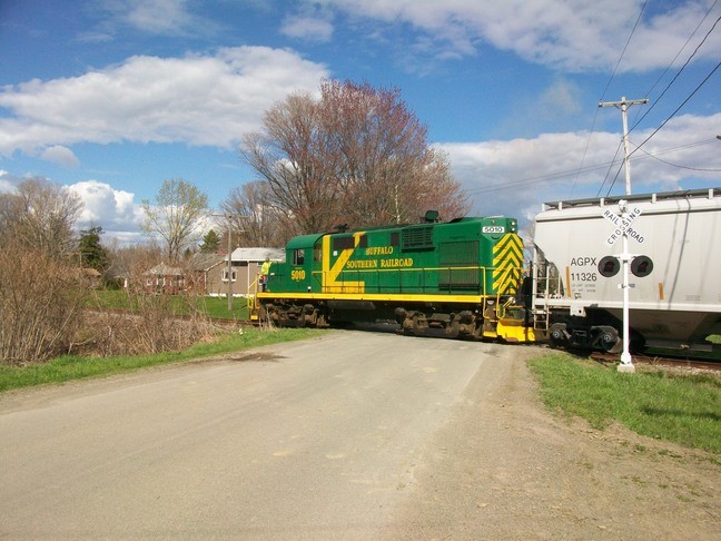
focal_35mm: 32
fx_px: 667
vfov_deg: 44.2
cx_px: 360
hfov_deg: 56.8
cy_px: 270
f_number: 5.5
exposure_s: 1/400
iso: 64
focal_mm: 5.7
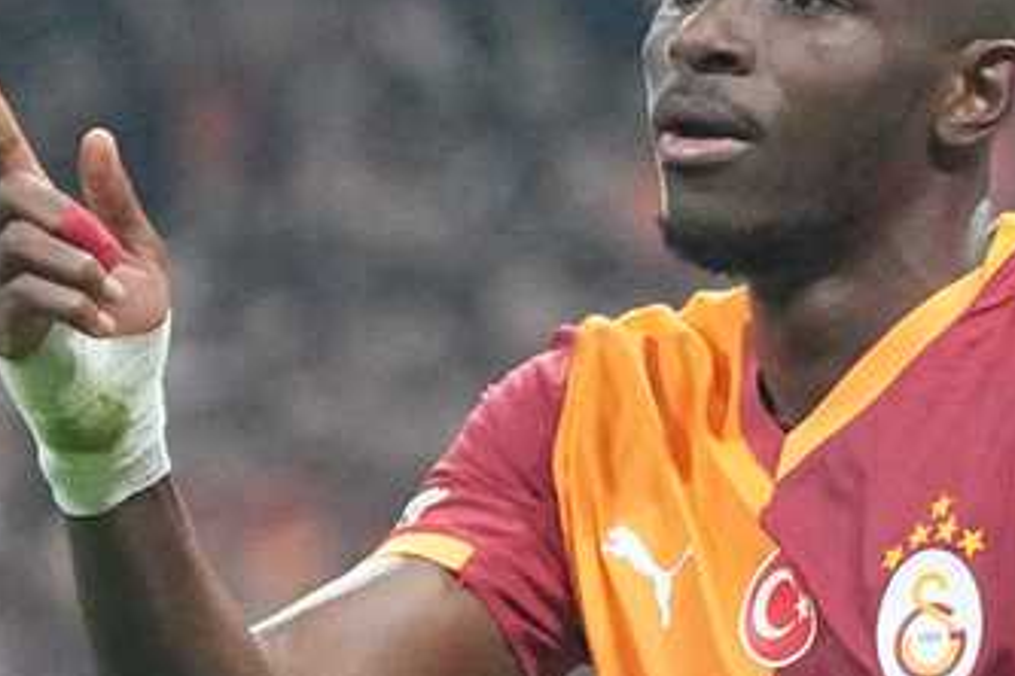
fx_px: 46545
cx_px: 1009
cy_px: 671
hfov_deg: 1.2
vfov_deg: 0.8
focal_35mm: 1651
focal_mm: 268
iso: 10000
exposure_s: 1/1000
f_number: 6.3
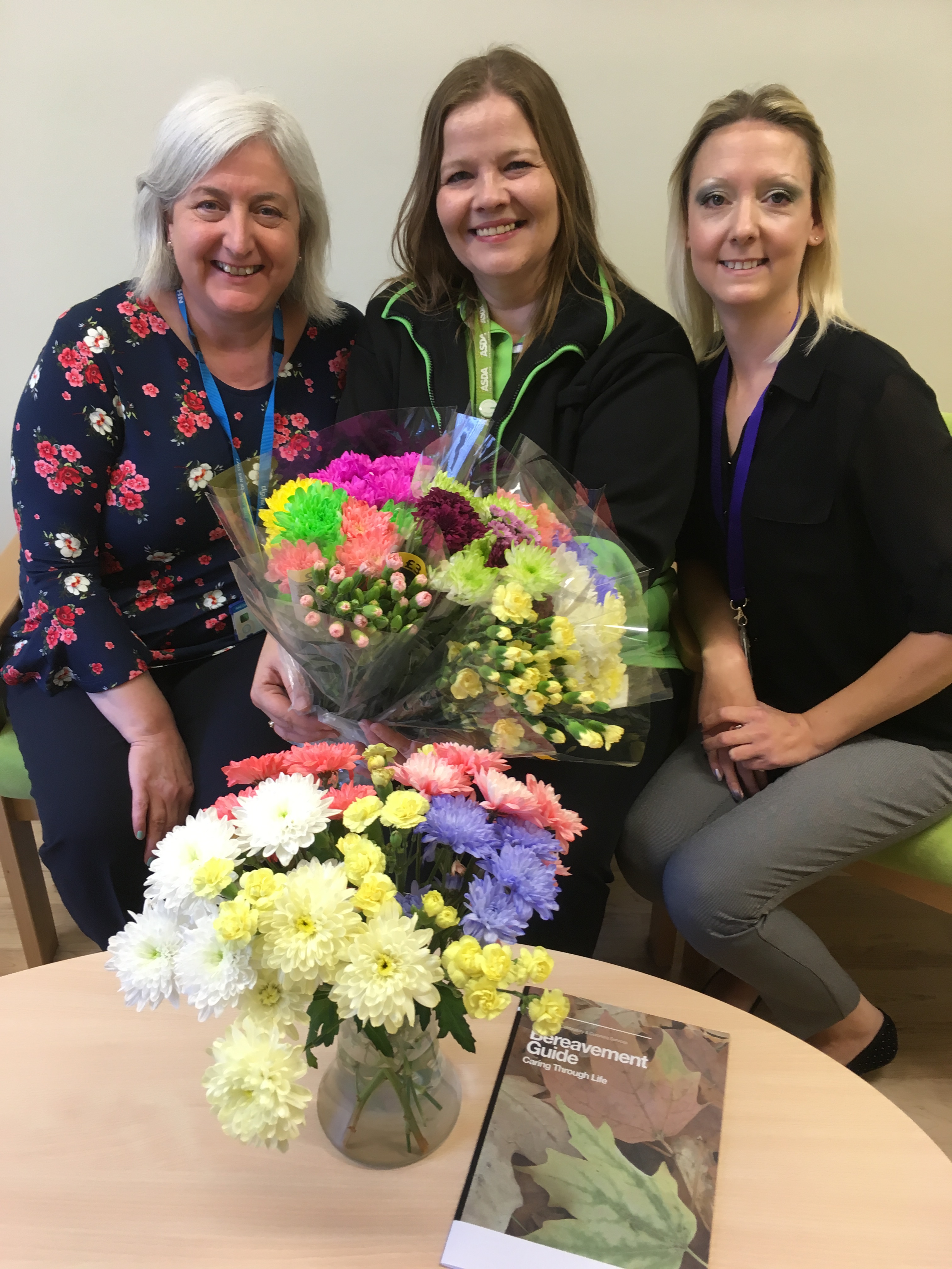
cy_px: 634
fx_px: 1063
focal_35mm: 29
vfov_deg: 61.7
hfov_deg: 48.2
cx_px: 476
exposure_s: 1/33
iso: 64
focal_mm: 4.15
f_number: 2.2
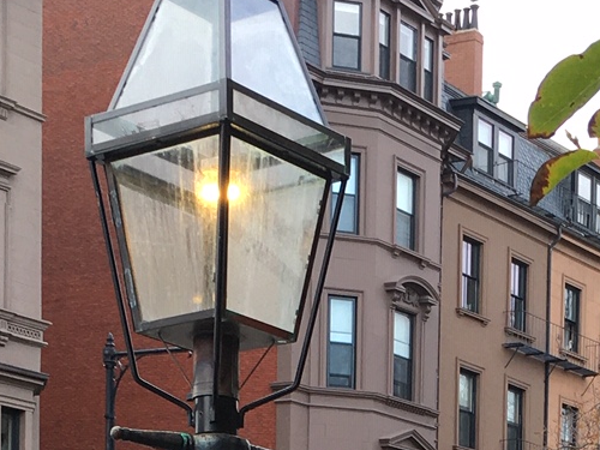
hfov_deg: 16.7
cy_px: 856
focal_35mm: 117
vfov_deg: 11.6
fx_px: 2028
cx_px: 476
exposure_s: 1/60
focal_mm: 4.15
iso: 25
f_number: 2.2
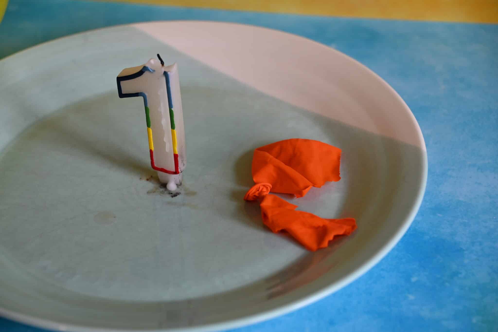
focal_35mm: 116
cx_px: 249
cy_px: 166
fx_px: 1604
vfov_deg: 11.8
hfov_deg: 17.7
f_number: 5.6
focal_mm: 116
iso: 1100
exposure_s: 1/250
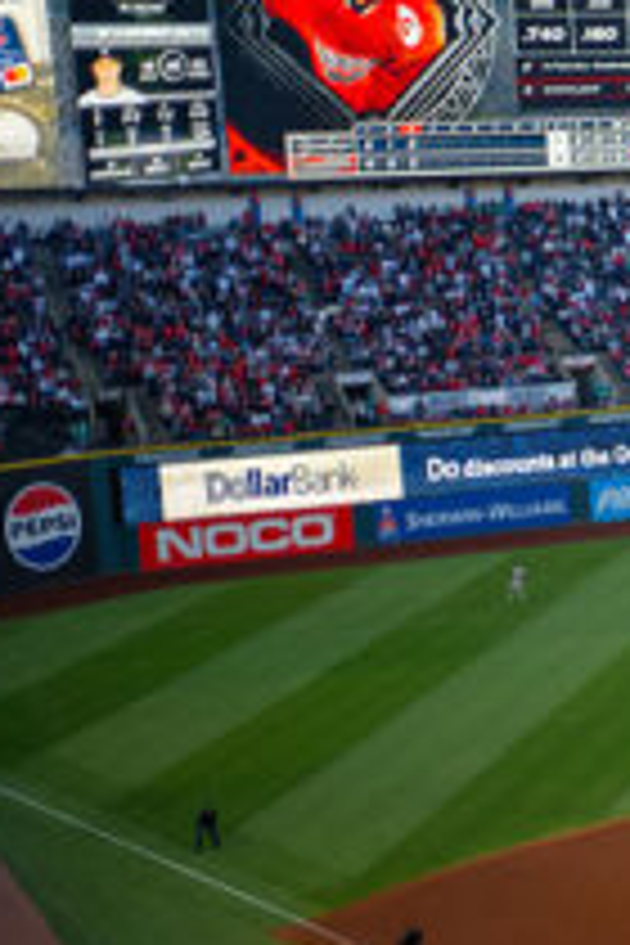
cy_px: 594
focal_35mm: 100
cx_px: 1251
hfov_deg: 12.2
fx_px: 2625
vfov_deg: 20.4
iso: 250
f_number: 1.4
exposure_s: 1/2000
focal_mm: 35
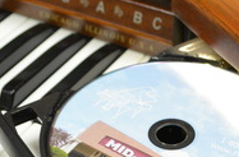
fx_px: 635
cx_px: 105
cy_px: 164
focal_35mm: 96
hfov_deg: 21.3
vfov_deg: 13.9
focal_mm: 18
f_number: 4
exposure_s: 1/60
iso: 800
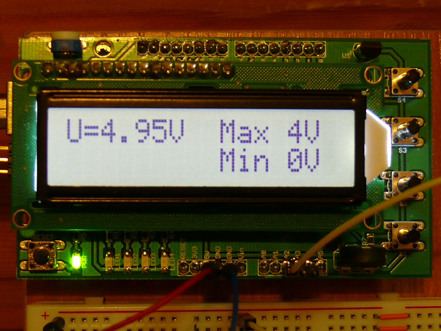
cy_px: 166
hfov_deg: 17.6
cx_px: 220
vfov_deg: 13.2
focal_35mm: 112
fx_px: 1427
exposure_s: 1/20
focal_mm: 14.2
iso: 200
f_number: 3.2
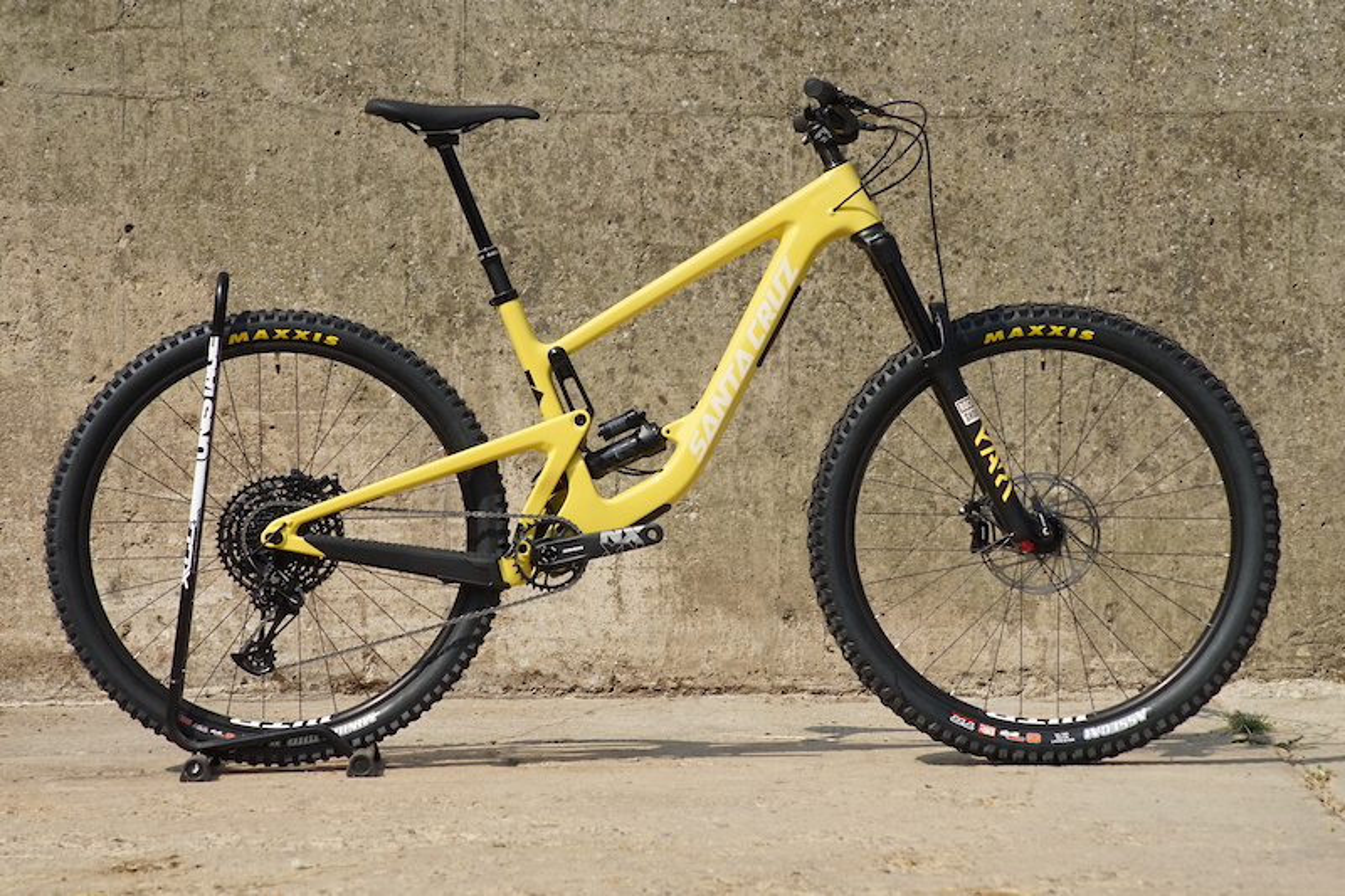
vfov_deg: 9.1
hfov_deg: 13.7
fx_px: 5603
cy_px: 448
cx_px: 672
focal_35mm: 150
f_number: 11
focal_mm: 150
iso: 2500
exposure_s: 1/4000
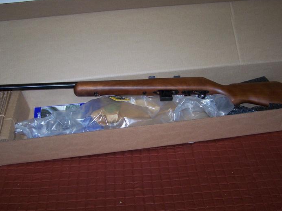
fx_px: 358
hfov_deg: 42.9
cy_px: 110
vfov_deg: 32.9
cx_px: 137
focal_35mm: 44
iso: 140
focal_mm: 6.3
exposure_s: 1/60
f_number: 2.8
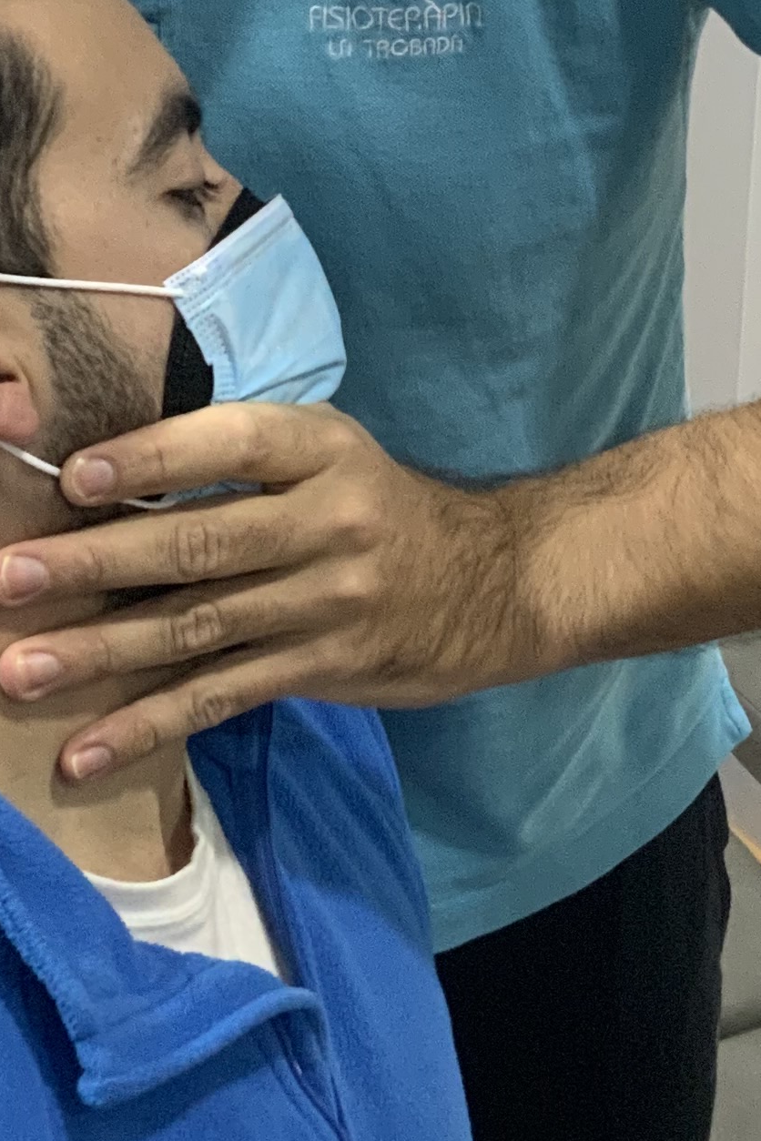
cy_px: 188
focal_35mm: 97
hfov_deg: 14.0
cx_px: 178
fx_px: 3075
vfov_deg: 20.7
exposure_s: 1/50
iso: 160
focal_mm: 3
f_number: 1.8
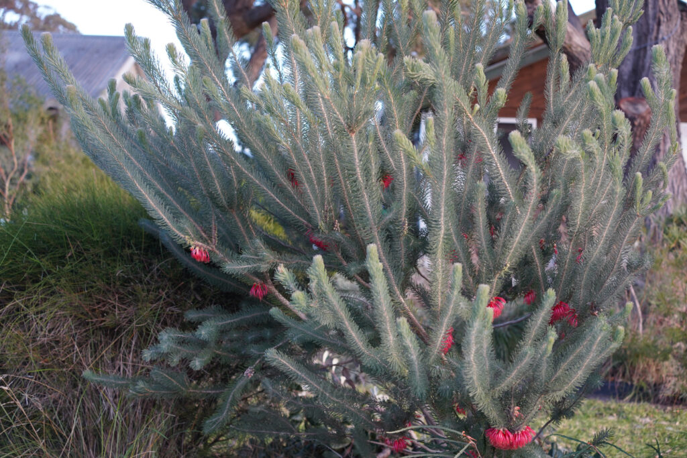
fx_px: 668
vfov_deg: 37.9
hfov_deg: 54.4
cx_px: 344
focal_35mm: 35
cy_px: 229
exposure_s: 1/80
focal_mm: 35
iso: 400
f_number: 4
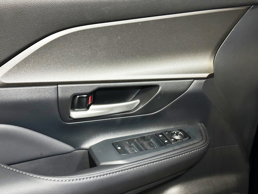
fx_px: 358
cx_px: 129
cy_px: 97
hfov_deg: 39.7
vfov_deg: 30.3
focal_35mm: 48
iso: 500
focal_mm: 6.86
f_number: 1.78
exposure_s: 1/30
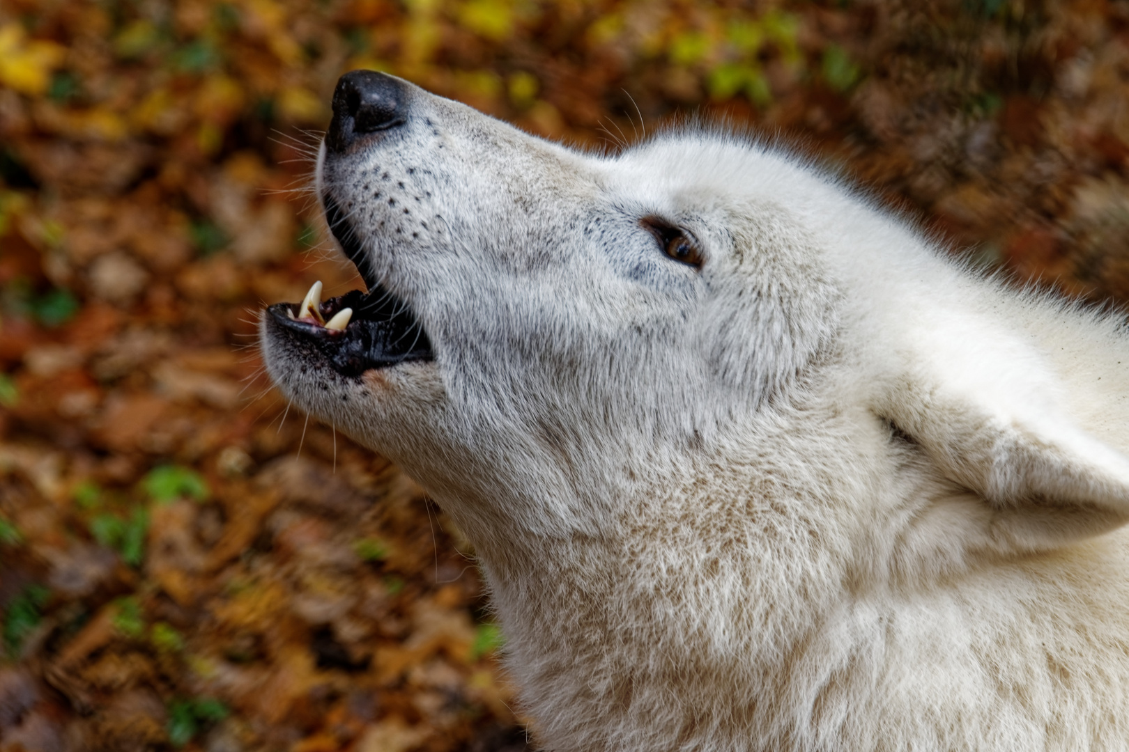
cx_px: 564
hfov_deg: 13.7
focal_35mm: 150
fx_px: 4704
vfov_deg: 9.1
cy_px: 376
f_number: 5.6
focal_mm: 100
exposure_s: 1/40
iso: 280
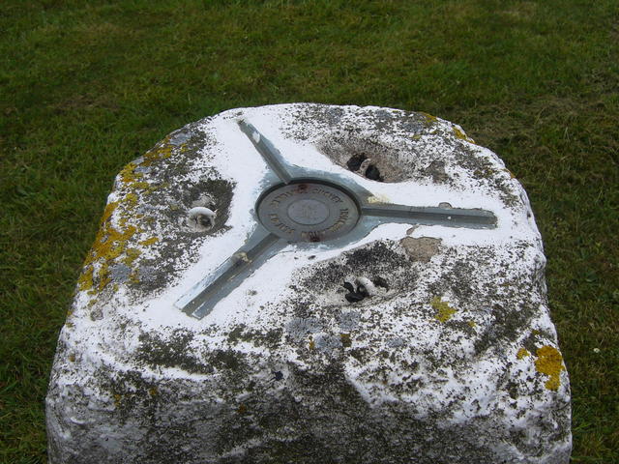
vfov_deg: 33.6
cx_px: 310
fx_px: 769
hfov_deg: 43.9
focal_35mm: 43
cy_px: 232
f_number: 5.6
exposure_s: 1/400
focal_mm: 5.8
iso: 80
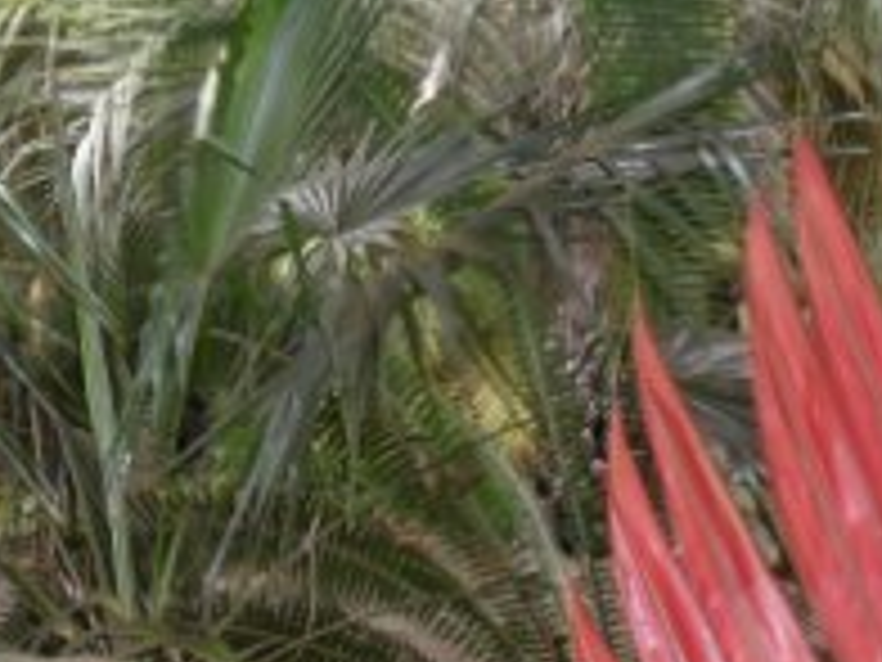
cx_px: 585
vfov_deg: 17.9
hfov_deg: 24.3
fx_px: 2038
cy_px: 680
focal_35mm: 80
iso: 200
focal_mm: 6.3
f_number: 3.2
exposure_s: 1/45
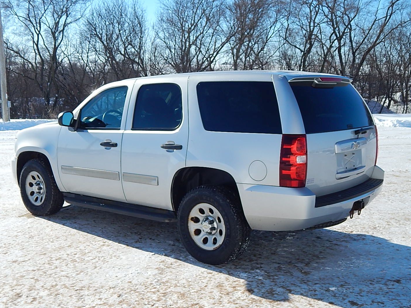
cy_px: 160
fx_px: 510
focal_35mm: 43
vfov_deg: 33.6
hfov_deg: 43.9
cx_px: 201
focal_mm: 6.8
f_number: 6.9
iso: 125
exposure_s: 1/500
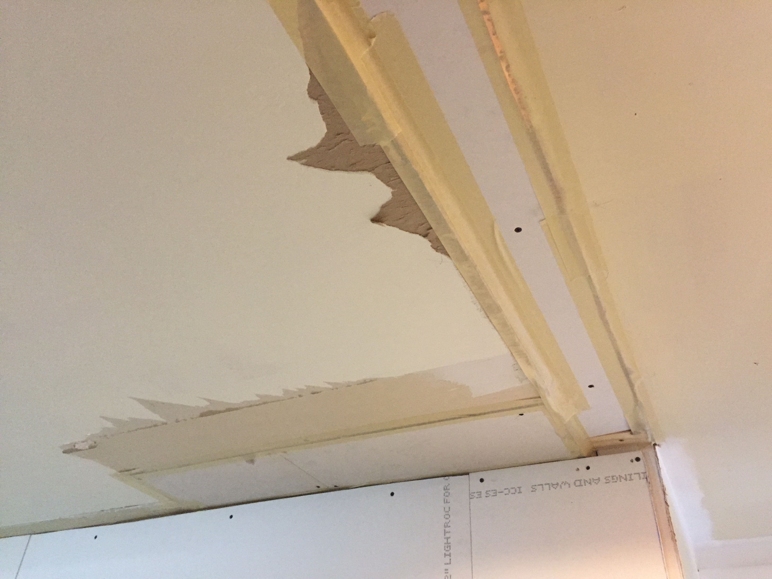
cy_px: 290
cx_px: 386
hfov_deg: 61.7
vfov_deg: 48.2
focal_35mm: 29
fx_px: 647
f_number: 2.2
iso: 250
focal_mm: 4.15
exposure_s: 1/20
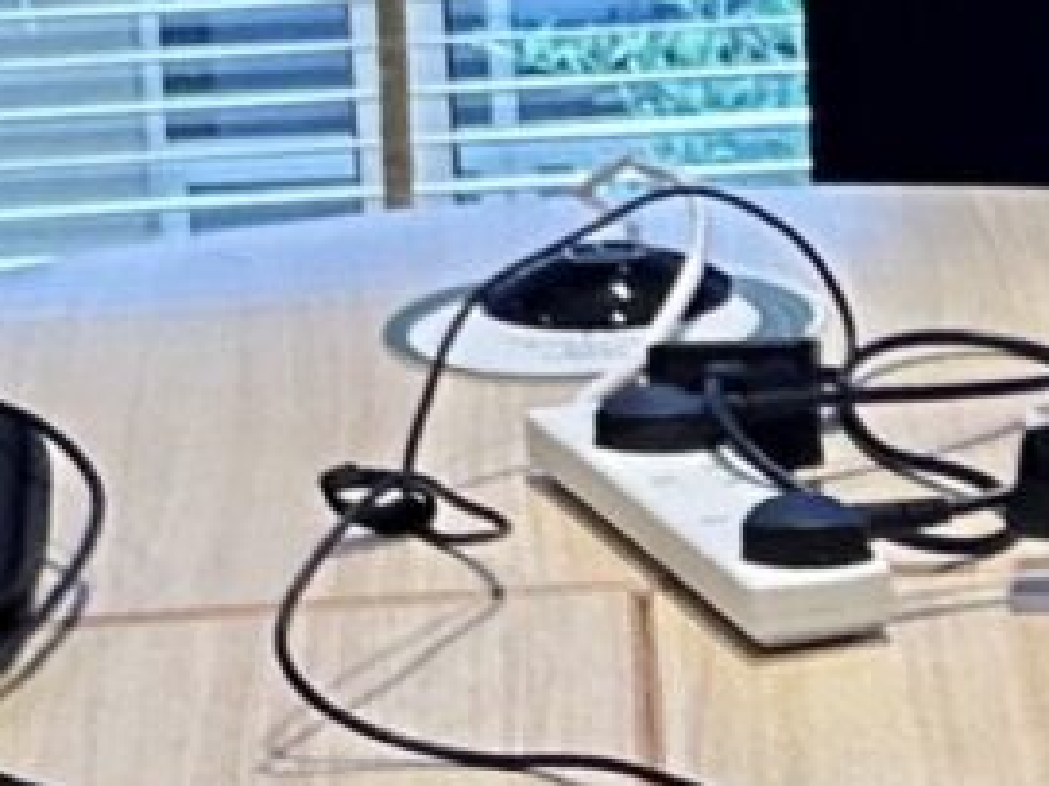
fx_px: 5271
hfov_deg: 11.3
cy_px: -112
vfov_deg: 8.4
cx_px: 1026
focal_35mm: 174
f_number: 1.9
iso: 100
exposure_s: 1/50
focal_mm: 2.69
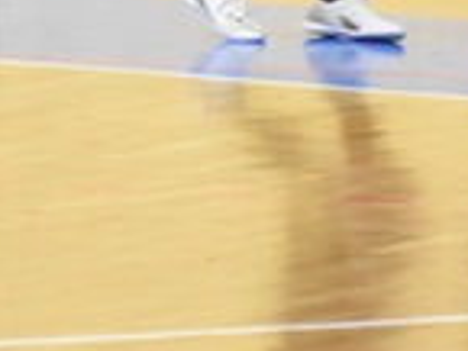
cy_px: -279
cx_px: 39
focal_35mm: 592
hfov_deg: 3.3
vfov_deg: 2.5
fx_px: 8015
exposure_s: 1/200
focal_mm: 85
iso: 2500
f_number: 5.6
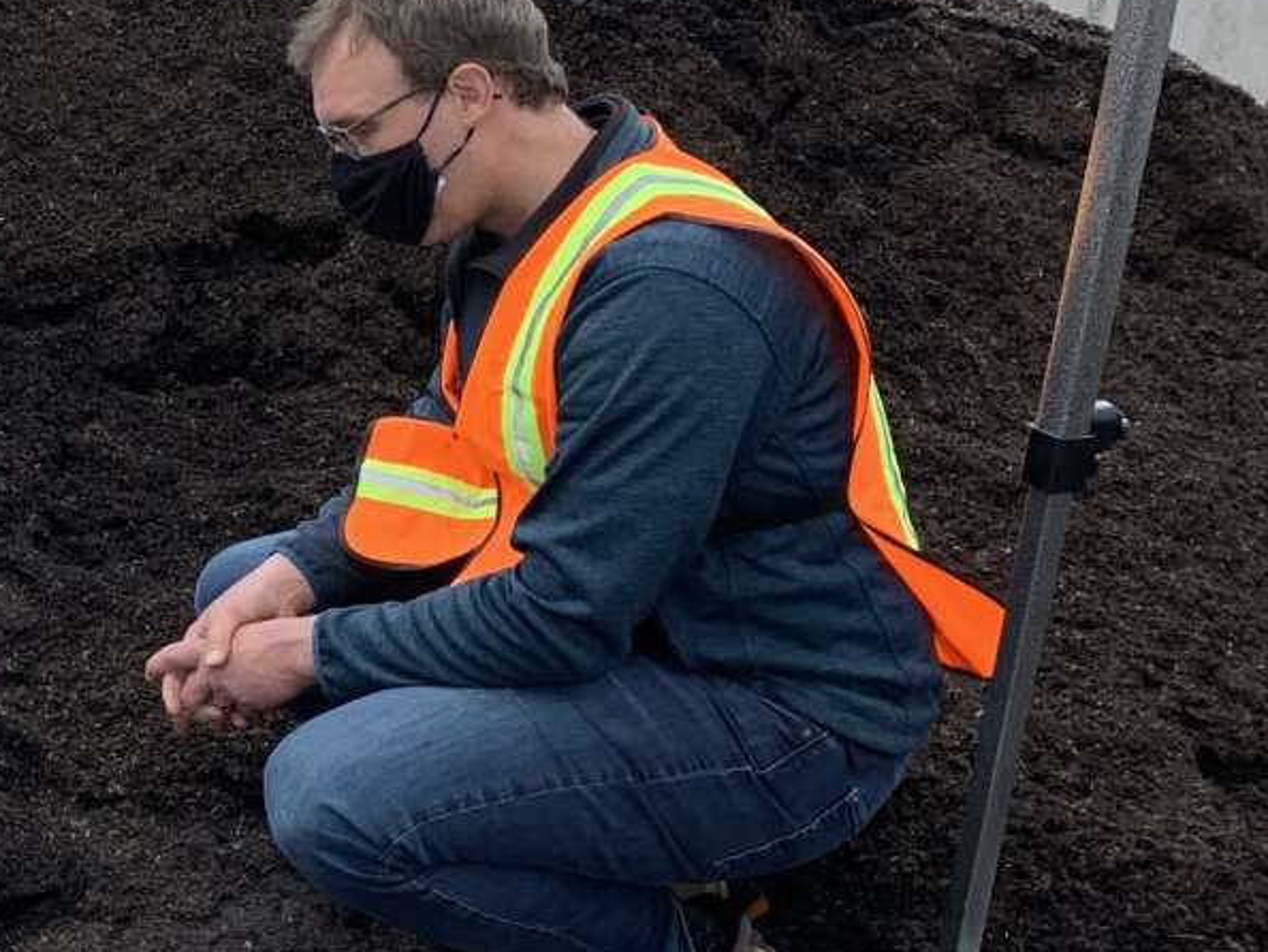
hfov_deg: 24.1
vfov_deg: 21.0
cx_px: -403
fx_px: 2565
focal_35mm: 70
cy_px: 363
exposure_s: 1/580
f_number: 1.8
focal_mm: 4.25
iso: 25
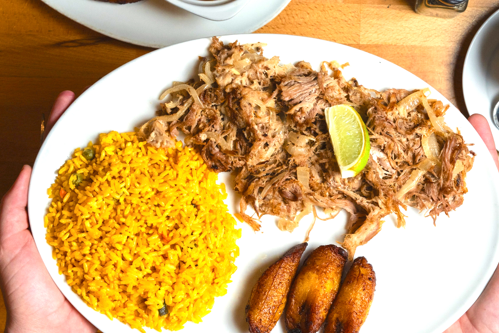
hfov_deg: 23.9
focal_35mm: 85
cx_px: 262
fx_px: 1178
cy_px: 162
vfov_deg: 16.1
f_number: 13
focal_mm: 70
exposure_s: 1/100
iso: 2000
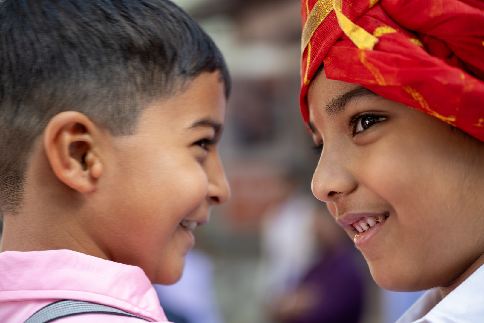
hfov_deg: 29.2
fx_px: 928
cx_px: 242
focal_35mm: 69
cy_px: 162
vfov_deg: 19.7
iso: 100
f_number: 2.8
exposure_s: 1/100
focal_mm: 69
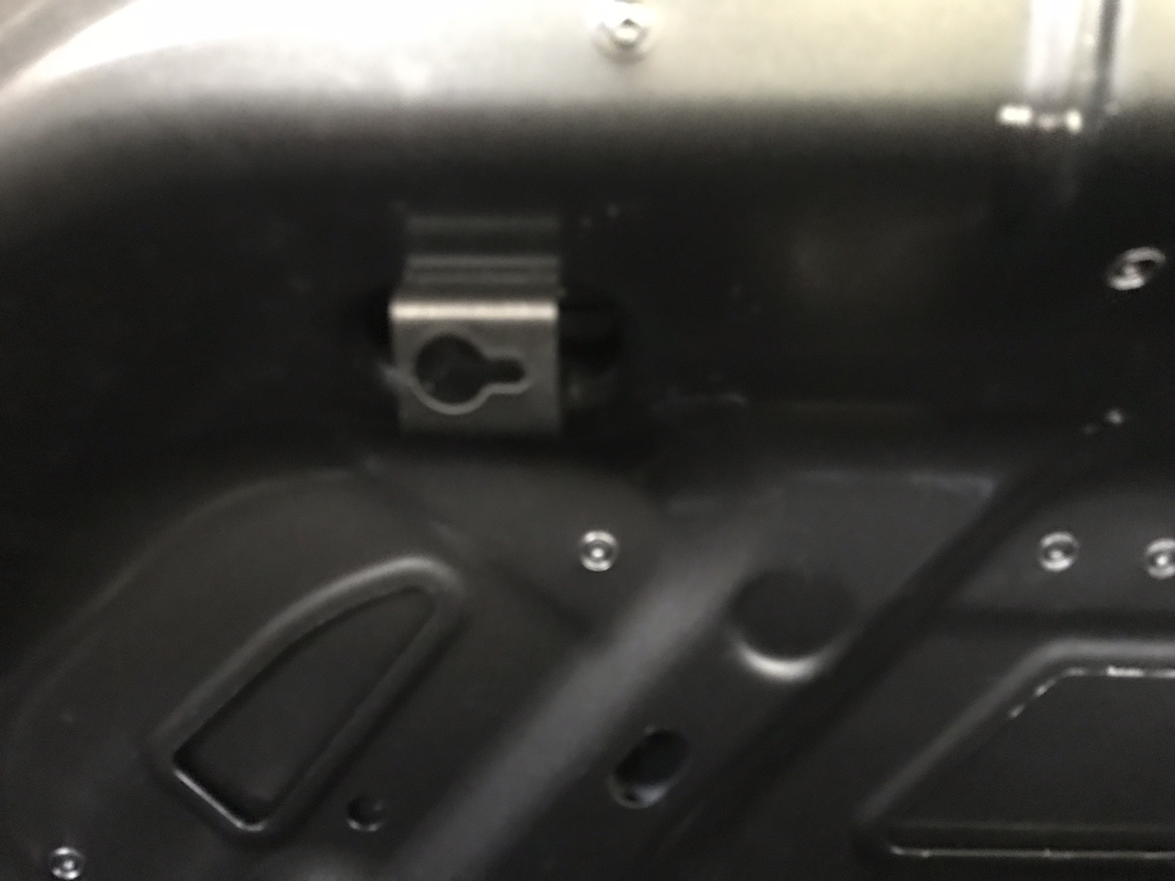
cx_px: 588
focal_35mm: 28
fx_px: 950
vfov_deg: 49.7
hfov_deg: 63.4
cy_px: 440
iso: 160
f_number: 1.8
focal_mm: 3.99
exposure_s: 1/4
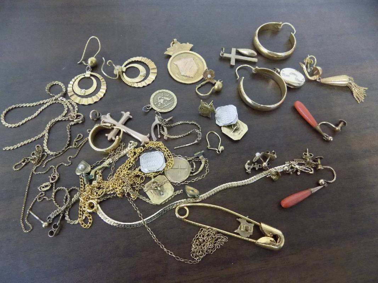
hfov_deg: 73.9
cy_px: 142
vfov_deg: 58.9
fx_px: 251
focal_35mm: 23
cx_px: 189
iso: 400
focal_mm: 4
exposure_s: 1/13
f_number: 3.1
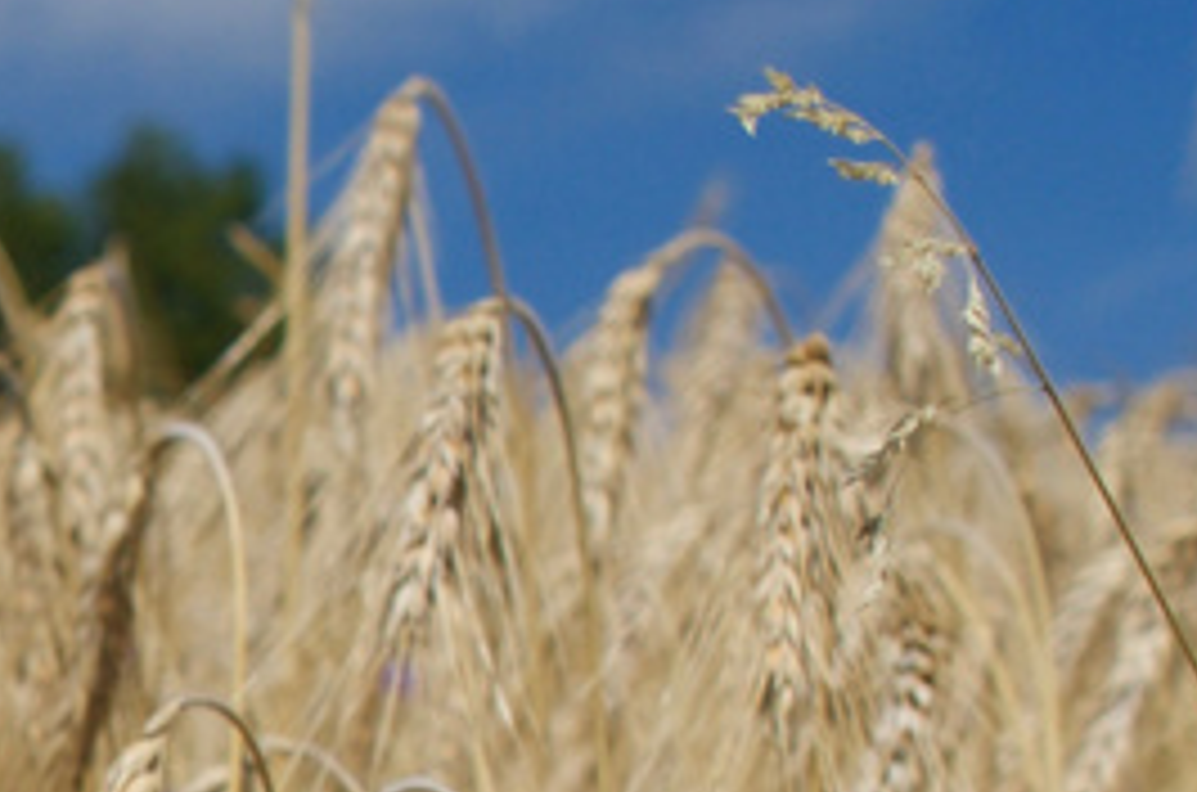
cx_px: -1046
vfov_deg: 6.0
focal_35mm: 221
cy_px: 1674
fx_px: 7331
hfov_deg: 8.9
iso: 100
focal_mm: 24
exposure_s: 1/1000
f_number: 6.3
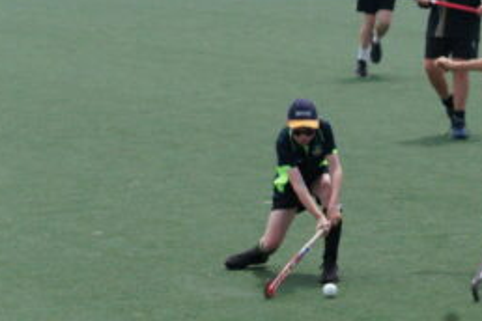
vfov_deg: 5.1
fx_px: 3601
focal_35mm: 269
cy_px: 75
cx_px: 467
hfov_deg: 7.6
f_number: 4.5
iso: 2500
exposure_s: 1/2000
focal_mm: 90
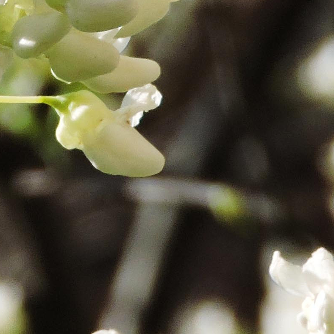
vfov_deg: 1.7
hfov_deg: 1.7
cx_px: -11
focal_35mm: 1034
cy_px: -133
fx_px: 11287
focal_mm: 35.8
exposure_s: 1/400
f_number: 5.3
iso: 100
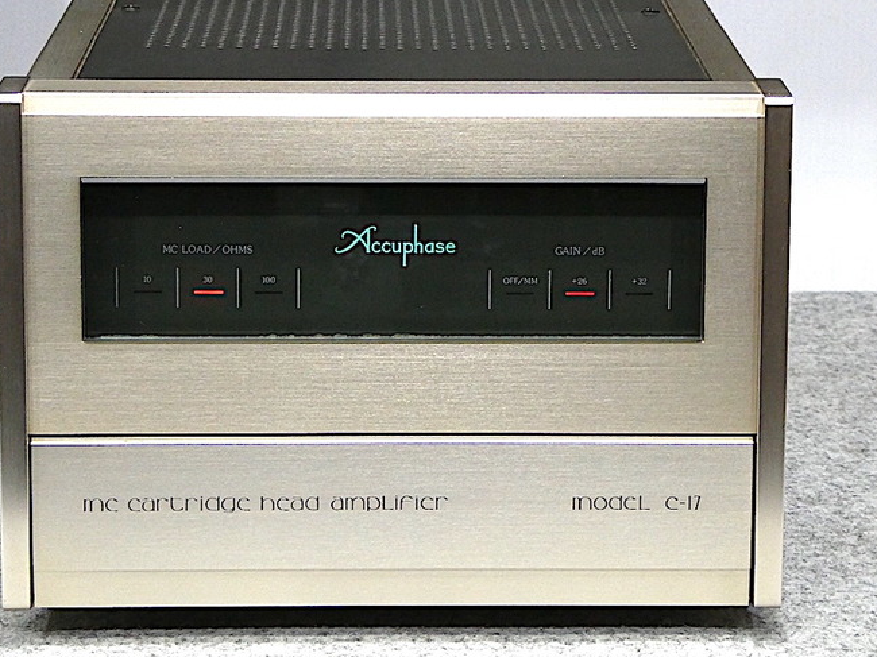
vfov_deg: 11.1
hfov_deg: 14.8
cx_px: 401
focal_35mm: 133
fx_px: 3368
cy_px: 270
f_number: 5
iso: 400
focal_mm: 16.1
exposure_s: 1/20
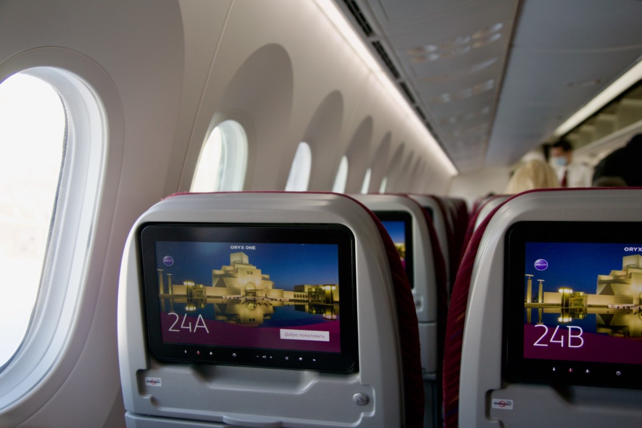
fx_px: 588
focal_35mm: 33
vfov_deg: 40.0
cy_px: 214
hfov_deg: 57.2
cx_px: 321
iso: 200
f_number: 2.8
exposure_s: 1/60
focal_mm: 22
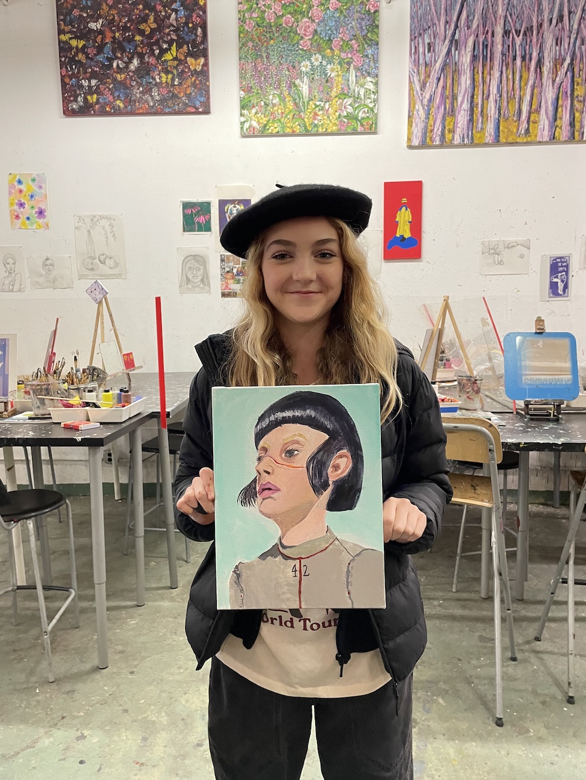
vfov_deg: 67.3
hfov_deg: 53.1
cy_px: 390
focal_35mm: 26
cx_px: 293
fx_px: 587
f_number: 1.6
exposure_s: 1/60
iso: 250
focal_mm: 4.2
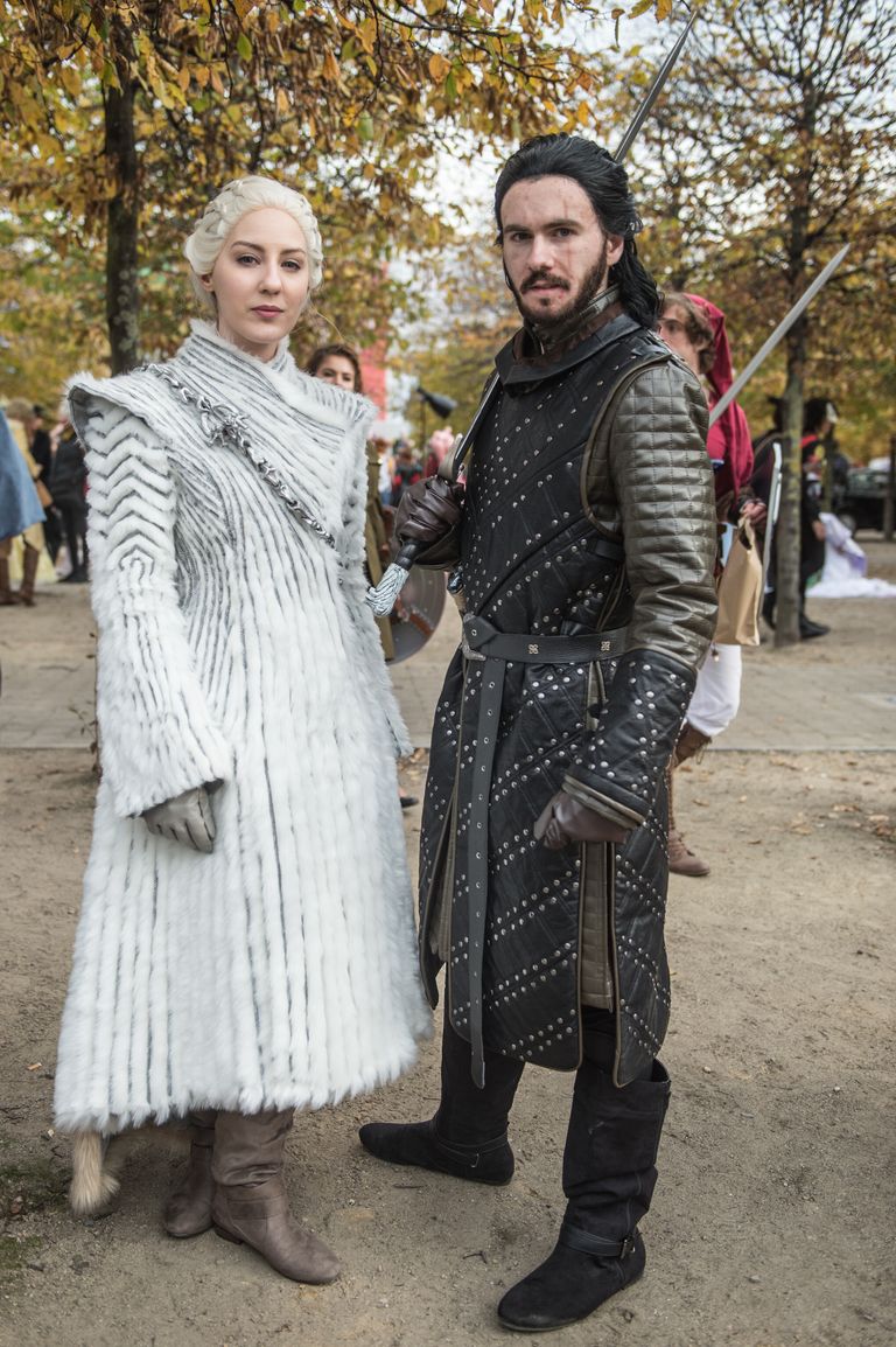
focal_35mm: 34
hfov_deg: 38.8
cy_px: 674
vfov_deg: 55.8
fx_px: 1271
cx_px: 448
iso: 400
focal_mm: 34
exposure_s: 1/1250
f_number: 3.2
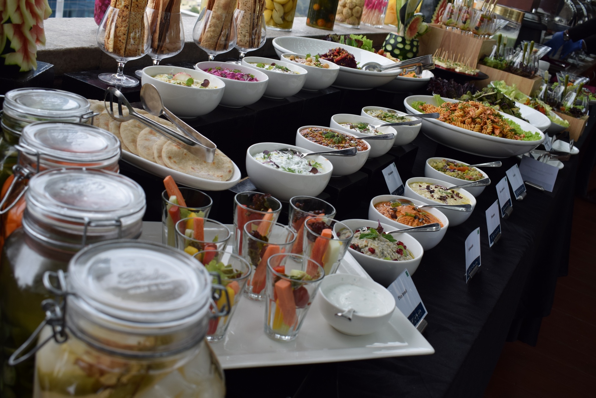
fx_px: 621
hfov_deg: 51.3
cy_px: 199
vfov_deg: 35.5
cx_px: 298
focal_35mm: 38
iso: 200
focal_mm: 25
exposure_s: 1/200
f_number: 6.3
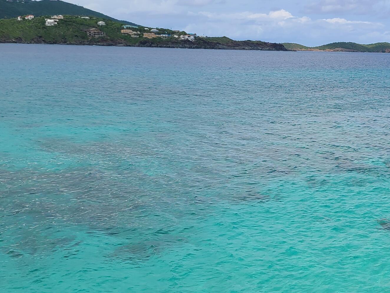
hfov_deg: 30.0
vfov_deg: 24.7
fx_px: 665
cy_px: 185
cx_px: 409
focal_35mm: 59
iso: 40
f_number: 1.8
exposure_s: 1/3059
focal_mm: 5.4
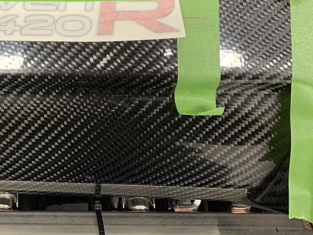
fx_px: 533
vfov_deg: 24.0
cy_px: 15
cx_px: 10
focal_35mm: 59
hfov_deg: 30.7
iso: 160
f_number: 1.8
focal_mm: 4.25
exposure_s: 1/50
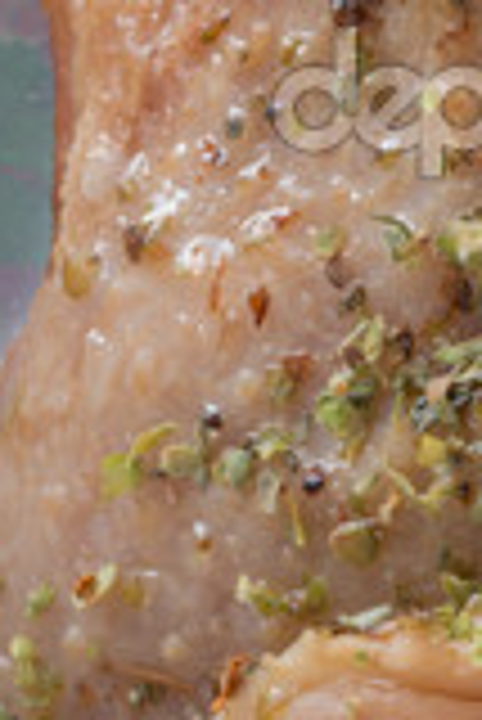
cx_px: 687
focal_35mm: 383
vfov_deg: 5.3
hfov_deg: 3.6
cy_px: -794
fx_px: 7675
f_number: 22
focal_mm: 60
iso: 100
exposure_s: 1/160
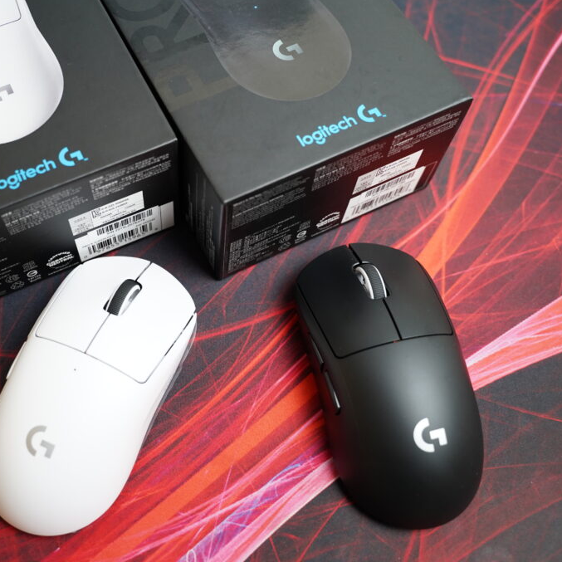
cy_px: 281
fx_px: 661
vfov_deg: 46.0
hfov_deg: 45.3
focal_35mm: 36
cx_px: 187
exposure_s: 1/80
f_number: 4
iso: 1250
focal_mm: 28
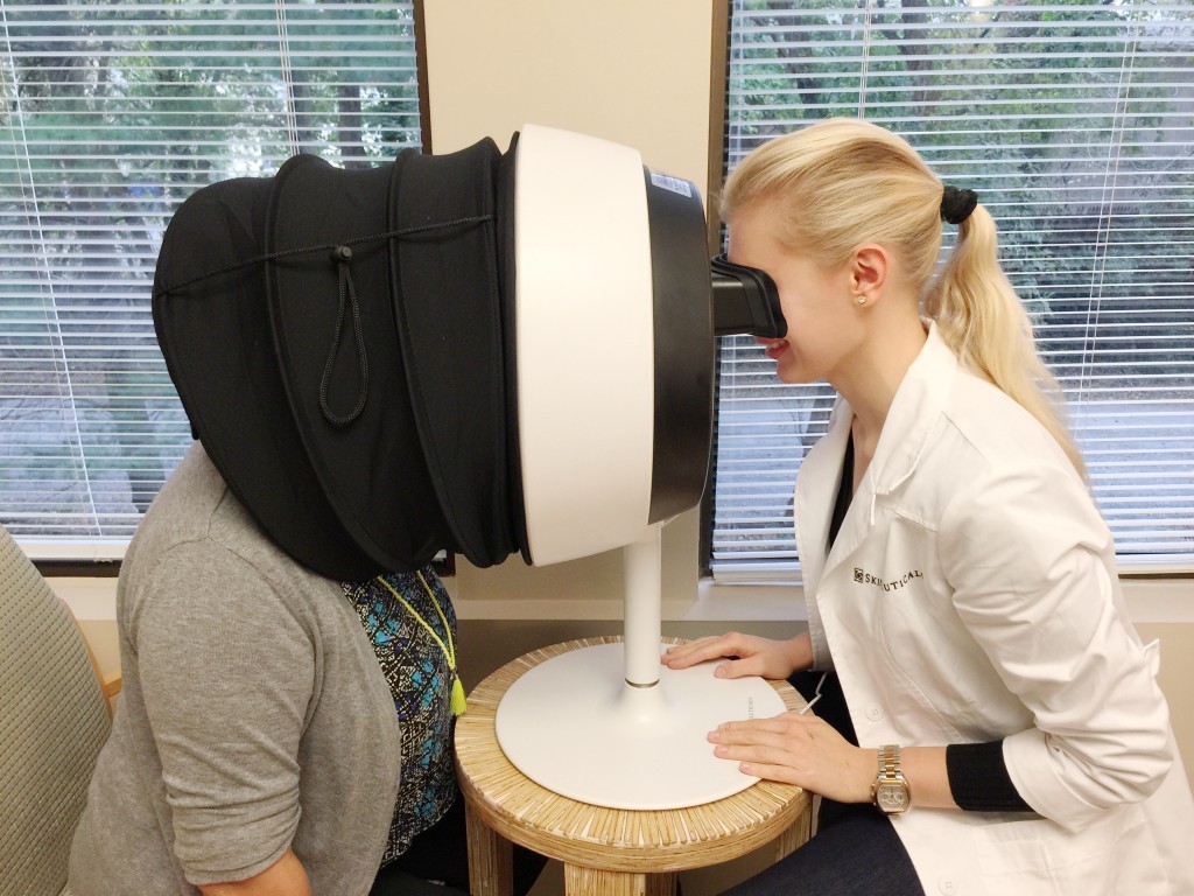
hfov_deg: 61.7
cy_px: 448
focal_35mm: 29
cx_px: 597
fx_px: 1000
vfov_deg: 48.2
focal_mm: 4.15
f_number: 2.2
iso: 40
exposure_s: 1/30
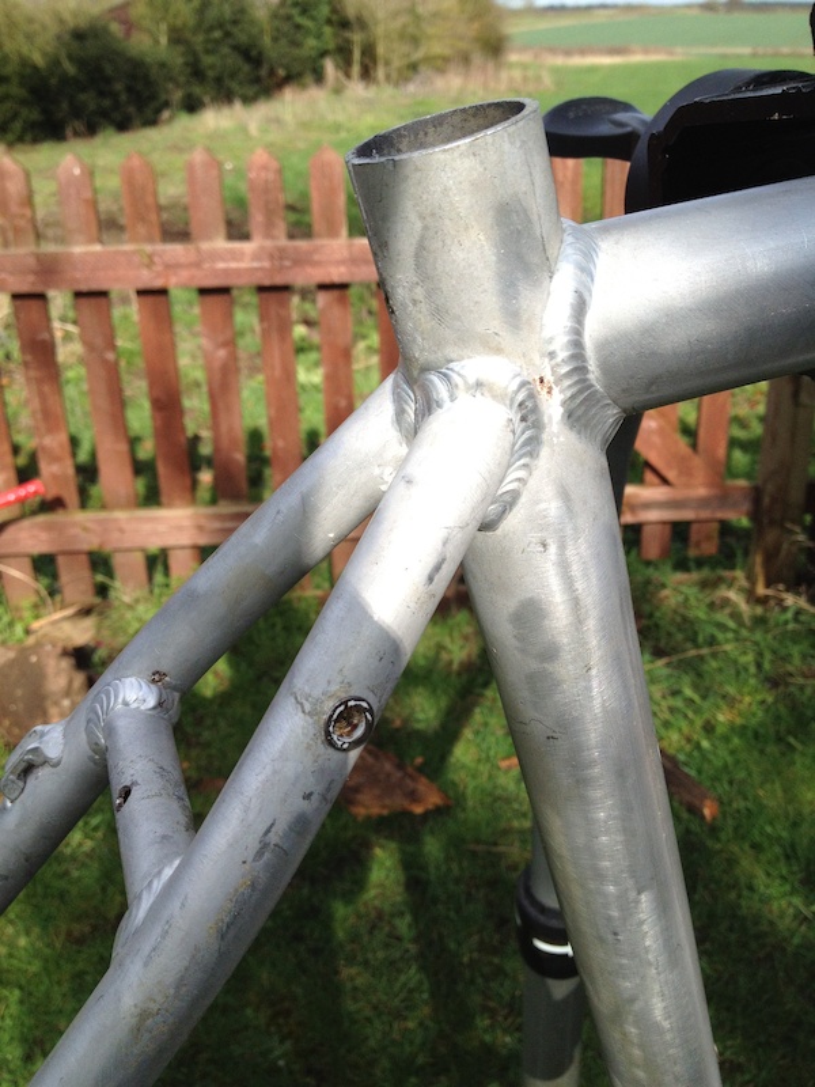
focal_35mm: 35
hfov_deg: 40.7
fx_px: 1099
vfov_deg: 52.6
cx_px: 408
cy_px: 544
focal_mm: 4.28
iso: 100
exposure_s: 1/1905
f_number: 2.4
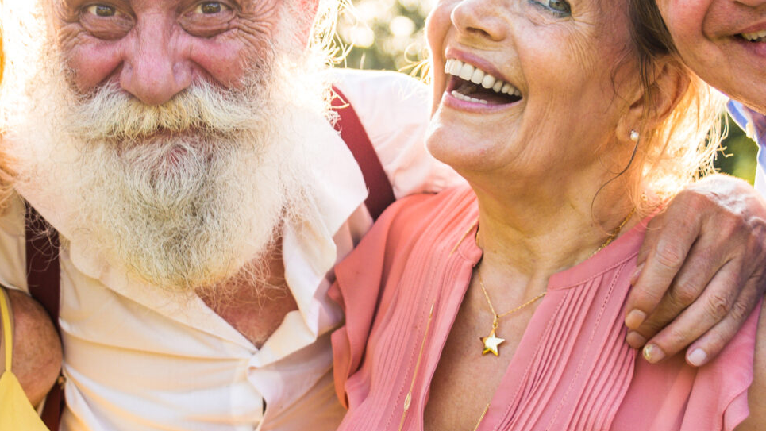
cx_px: 379
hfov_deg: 23.9
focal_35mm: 89
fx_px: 1808
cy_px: 245
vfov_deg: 13.6
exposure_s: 1/320
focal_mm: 32
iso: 50
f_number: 2.8
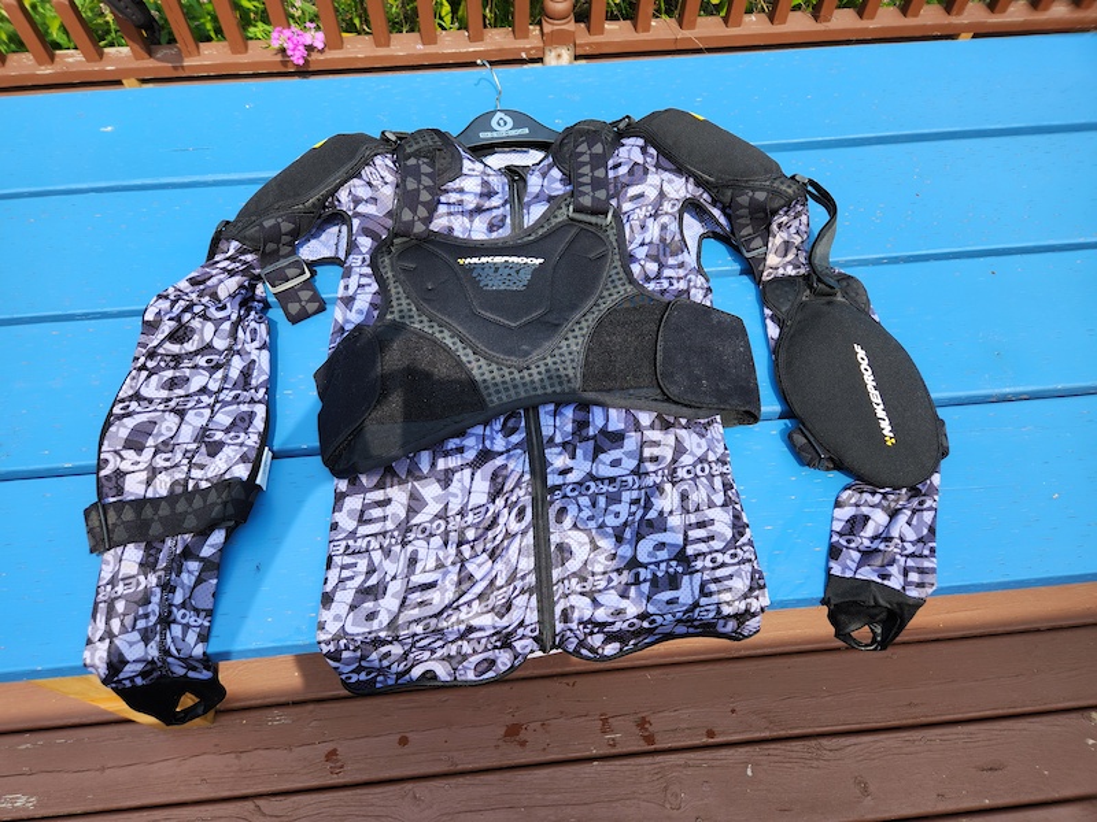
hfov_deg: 73.9
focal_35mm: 23
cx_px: 548
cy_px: 411
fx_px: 729
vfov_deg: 58.9
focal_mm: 5.4
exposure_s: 1/684
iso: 20
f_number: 1.8
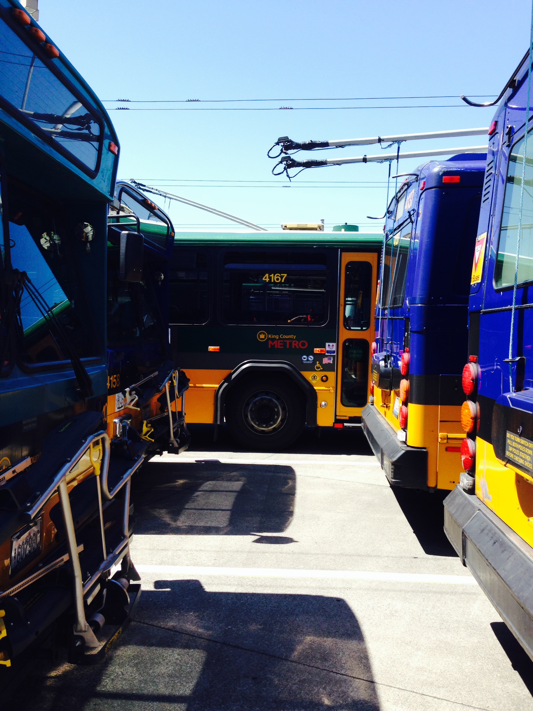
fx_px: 677
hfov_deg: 42.9
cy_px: 356
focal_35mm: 33
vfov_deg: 55.4
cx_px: 266
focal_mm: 4.12
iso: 50
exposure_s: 1/589
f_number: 2.4
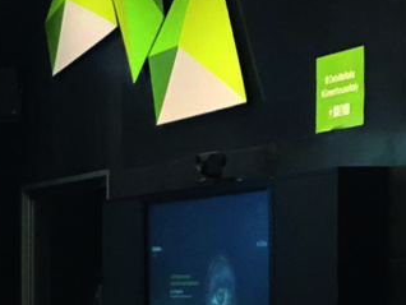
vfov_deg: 8.7
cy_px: 338
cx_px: -530
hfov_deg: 10.3
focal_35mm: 169
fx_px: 1984
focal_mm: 3.99
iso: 50
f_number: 1.8
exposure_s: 1/15
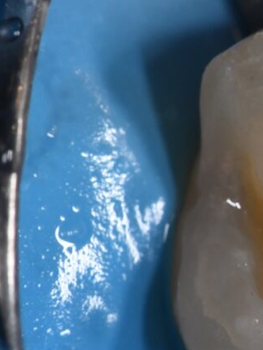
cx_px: 380
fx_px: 3692
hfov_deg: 4.1
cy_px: 205
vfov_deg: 5.4
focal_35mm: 365
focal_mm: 105
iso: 800
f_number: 32
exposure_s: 1/200
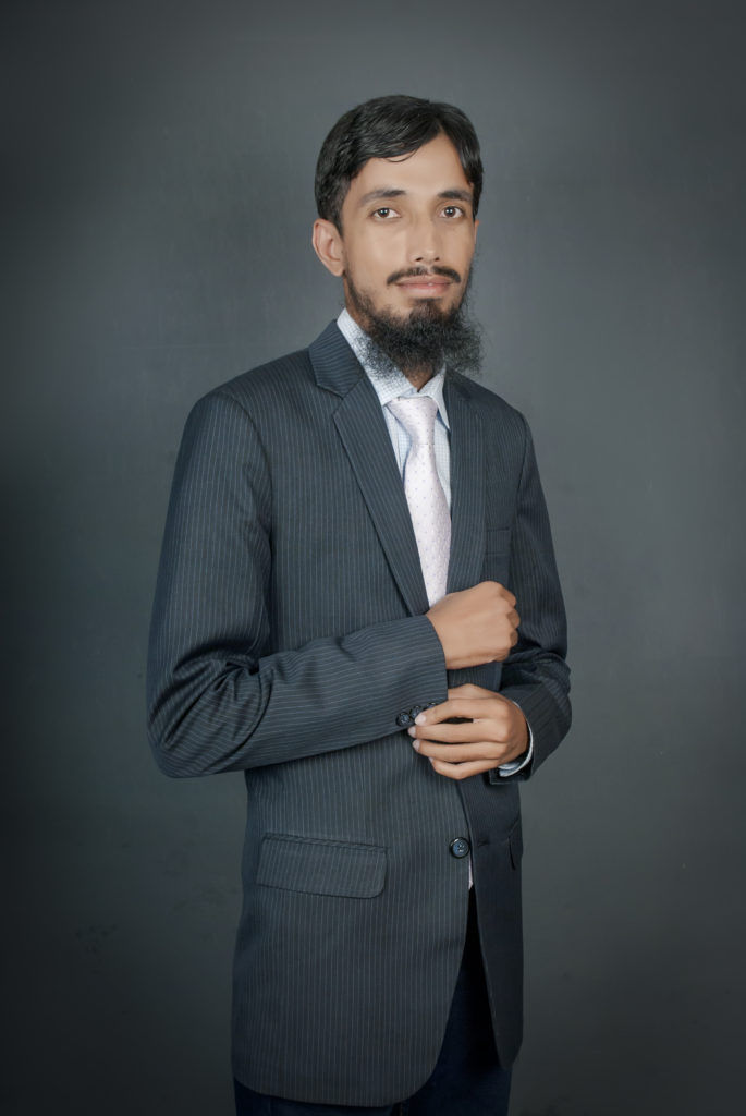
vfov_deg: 35.0
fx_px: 1767
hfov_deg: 23.8
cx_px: 373
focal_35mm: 57
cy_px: 558
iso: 100
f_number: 9
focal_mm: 38
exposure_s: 1/125
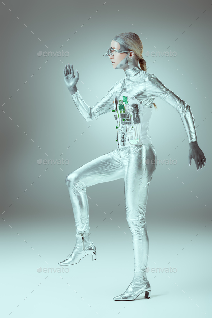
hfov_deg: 16.7
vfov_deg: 24.8
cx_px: 106
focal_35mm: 82
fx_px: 724
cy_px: 159
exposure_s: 1/200
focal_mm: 82
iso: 100
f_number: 5.6
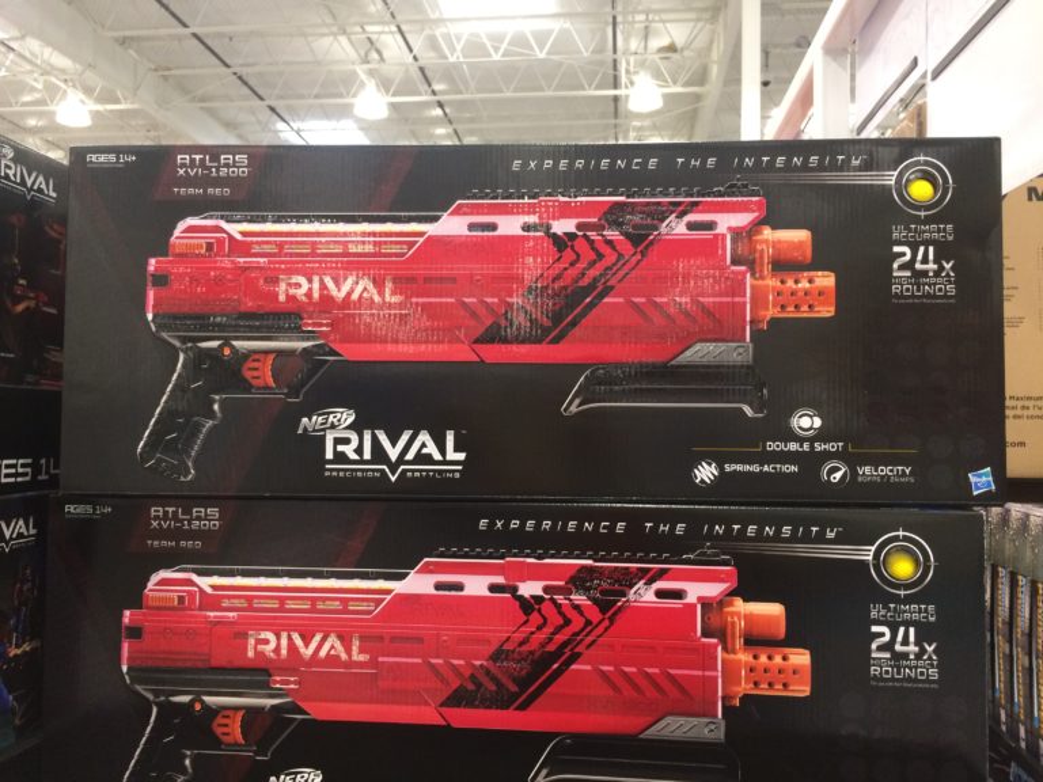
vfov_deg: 48.2
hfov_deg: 61.7
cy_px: 391
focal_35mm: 29
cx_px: 522
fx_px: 874
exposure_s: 1/30
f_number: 2.2
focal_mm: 4.15
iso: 125
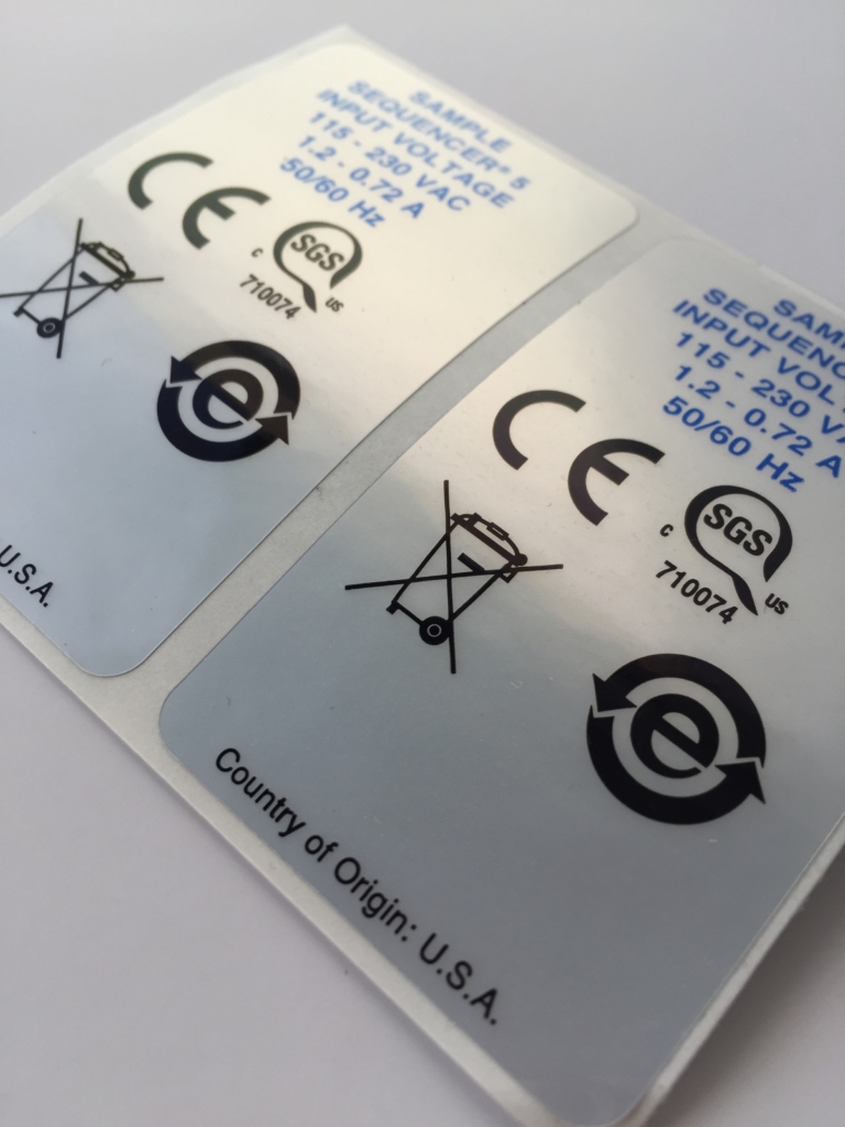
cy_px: 564
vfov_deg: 61.7
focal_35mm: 29
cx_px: 422
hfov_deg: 48.2
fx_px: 944
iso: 32
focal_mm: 4.15
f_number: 2.2
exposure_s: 1/120
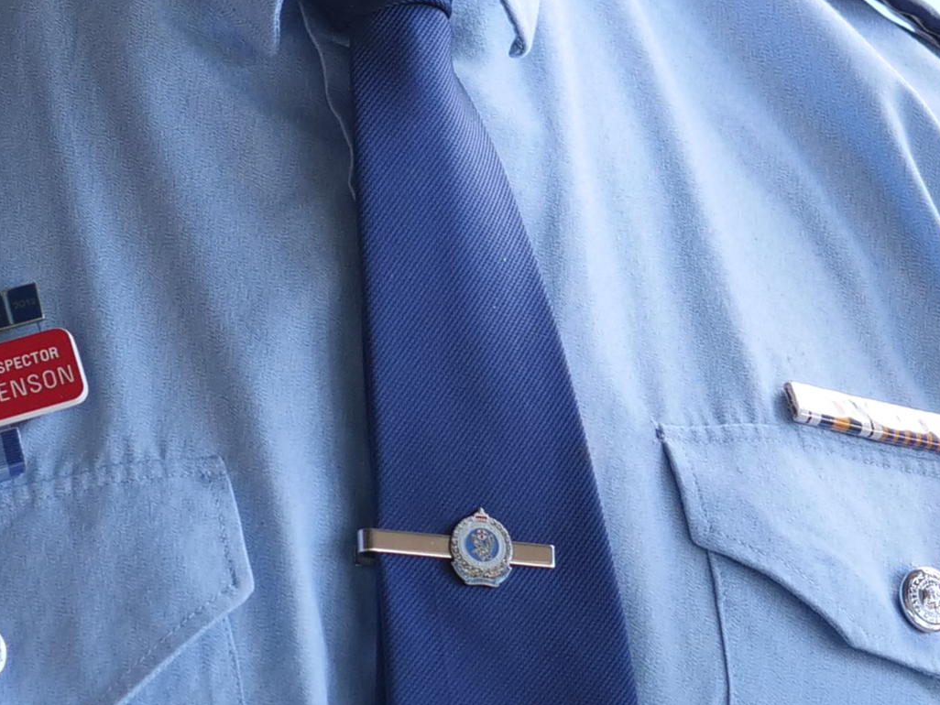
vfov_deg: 4.4
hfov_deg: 5.8
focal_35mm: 341
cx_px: 454
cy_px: 279
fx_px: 9262
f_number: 2.8
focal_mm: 35
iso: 200
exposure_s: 1/200
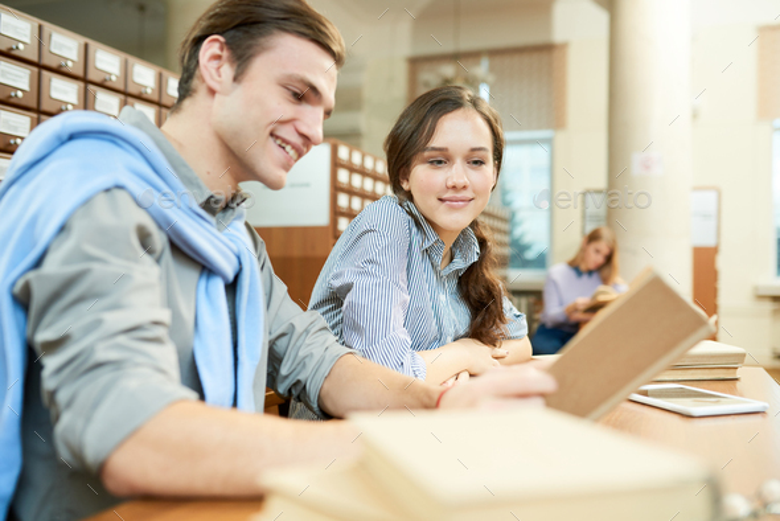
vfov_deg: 37.9
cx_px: 390
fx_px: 759
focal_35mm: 35
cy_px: 260
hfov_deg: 54.4
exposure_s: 1/160
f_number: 2.5
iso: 400
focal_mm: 35
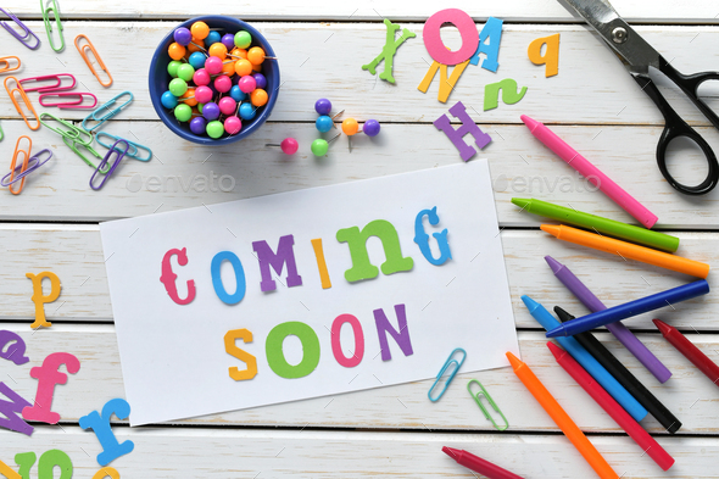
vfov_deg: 22.6
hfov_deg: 33.4
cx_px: 360
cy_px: 240
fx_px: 1198
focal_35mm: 60
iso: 200
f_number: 7.1
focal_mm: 40
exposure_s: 1/500
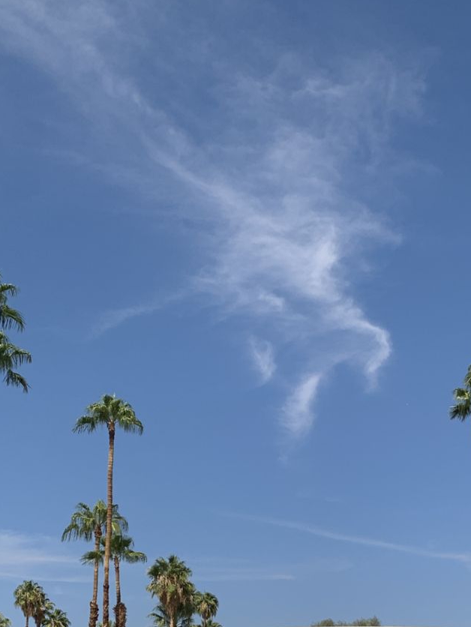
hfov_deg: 24.7
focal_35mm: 58
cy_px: 632
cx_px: 402
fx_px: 1051
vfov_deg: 30.7
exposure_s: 1/3937
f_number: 1.8
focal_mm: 4.25
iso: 25
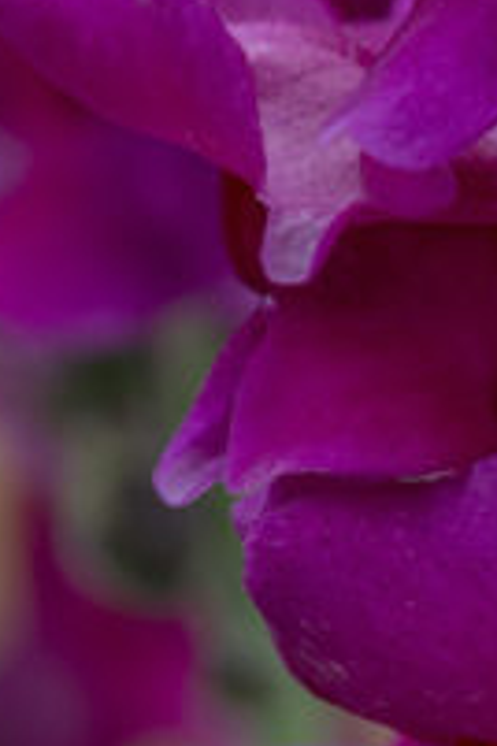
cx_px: 974
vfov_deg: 3.8
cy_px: 542
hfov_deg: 2.6
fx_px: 11099
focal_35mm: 536
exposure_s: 1/50
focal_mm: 105
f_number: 11
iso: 200
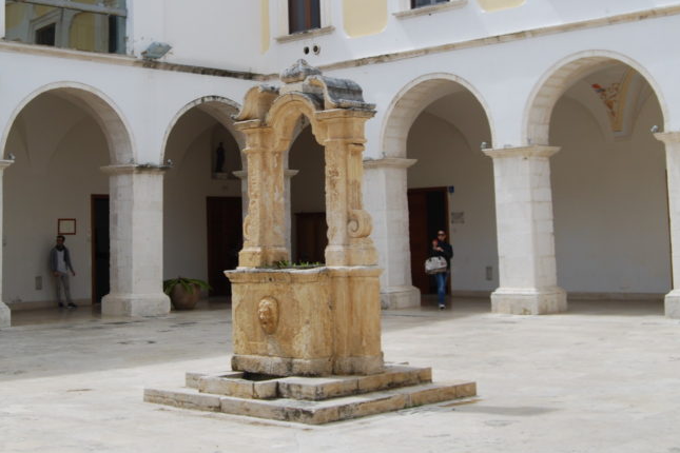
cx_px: 286
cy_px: 124
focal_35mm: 62
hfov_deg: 32.3
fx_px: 1171
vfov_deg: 21.8
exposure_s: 1/250
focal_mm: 26
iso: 100
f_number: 8
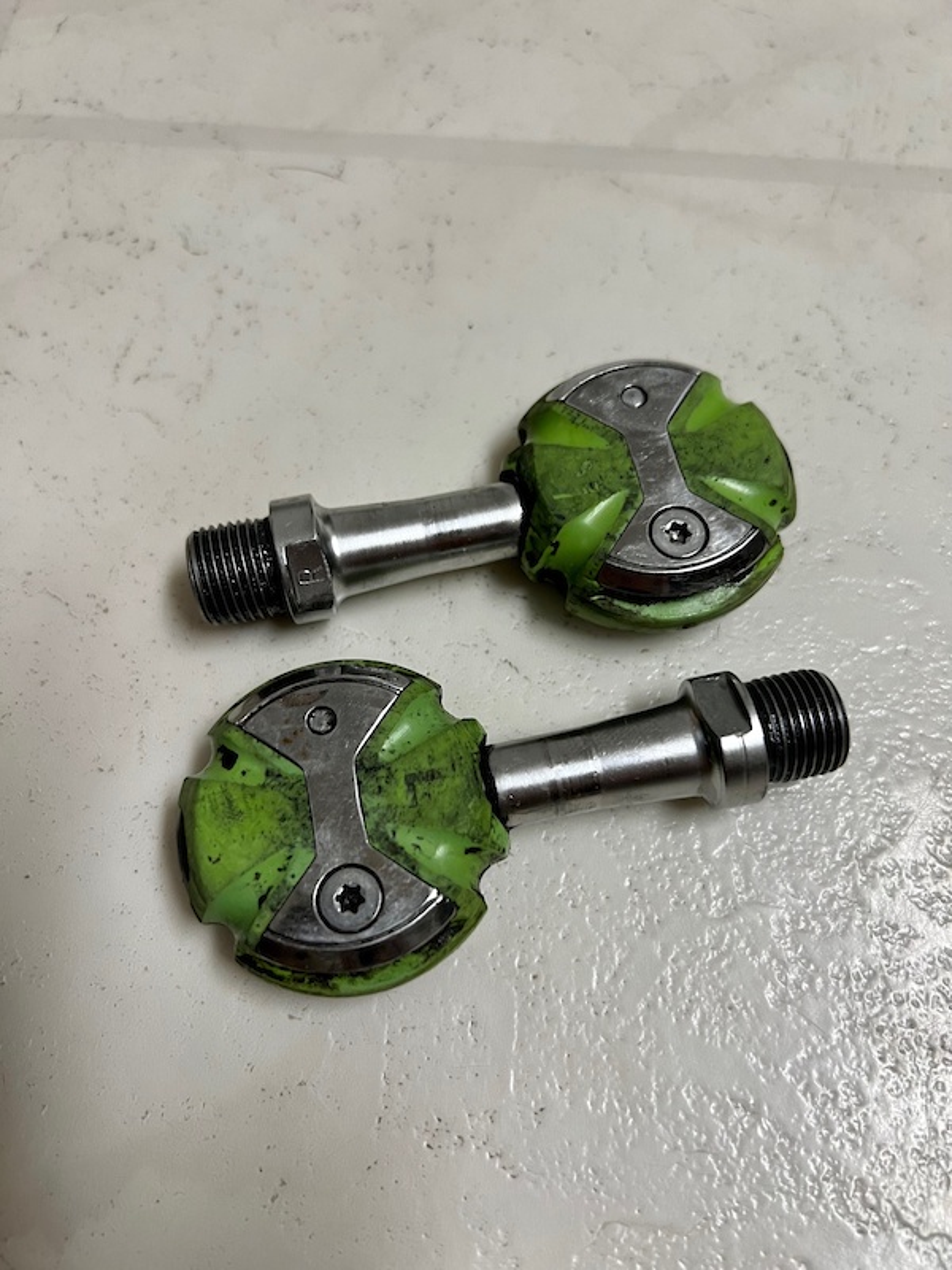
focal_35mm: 26
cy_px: 635
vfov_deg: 67.3
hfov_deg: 53.1
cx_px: 476
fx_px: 953
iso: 100
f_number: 1.5
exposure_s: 1/60
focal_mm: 5.7
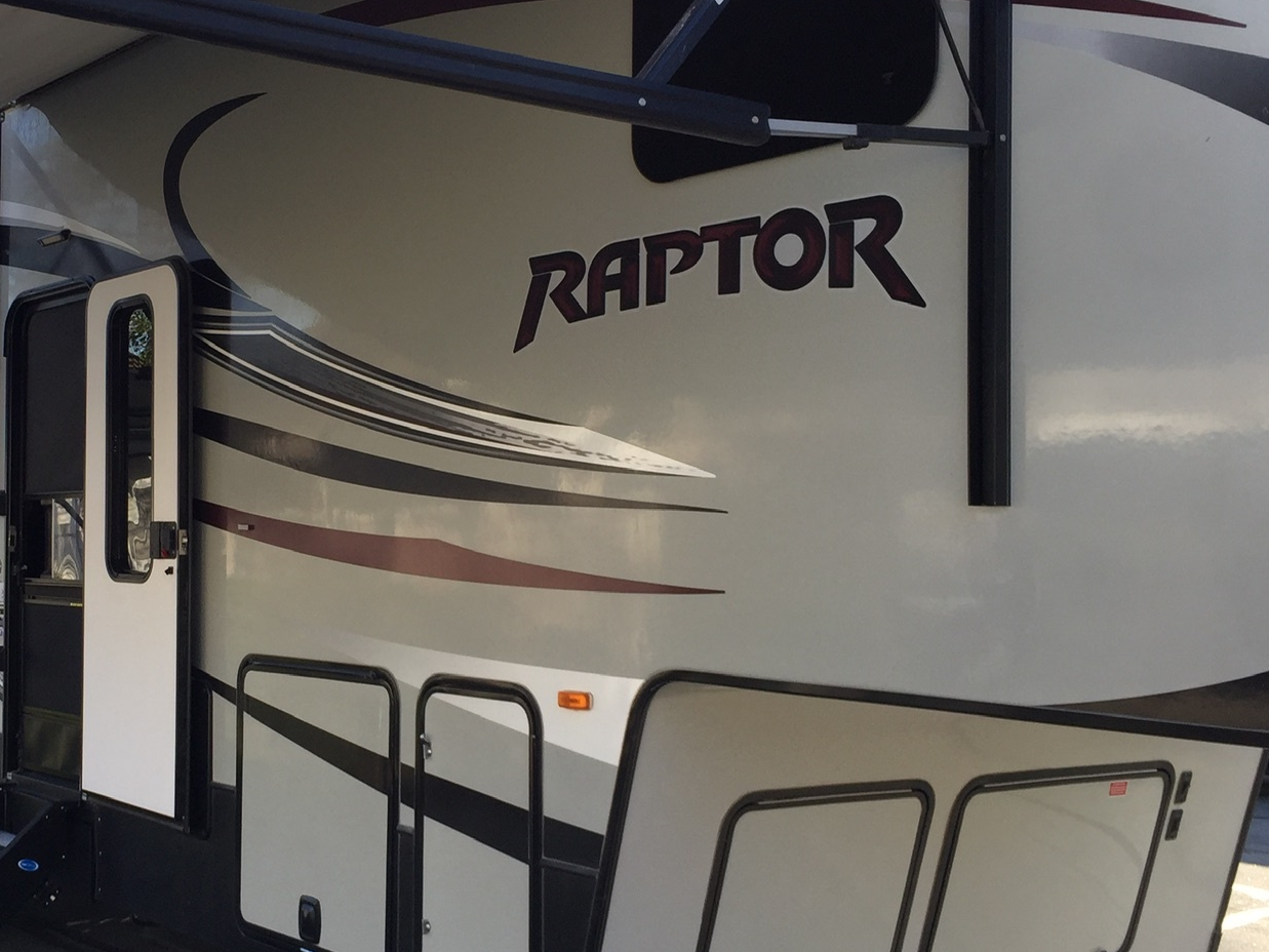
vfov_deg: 30.3
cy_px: 519
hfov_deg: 38.7
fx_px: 1760
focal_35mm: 48
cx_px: 329
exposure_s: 1/460
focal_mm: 4.15
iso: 32
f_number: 2.2
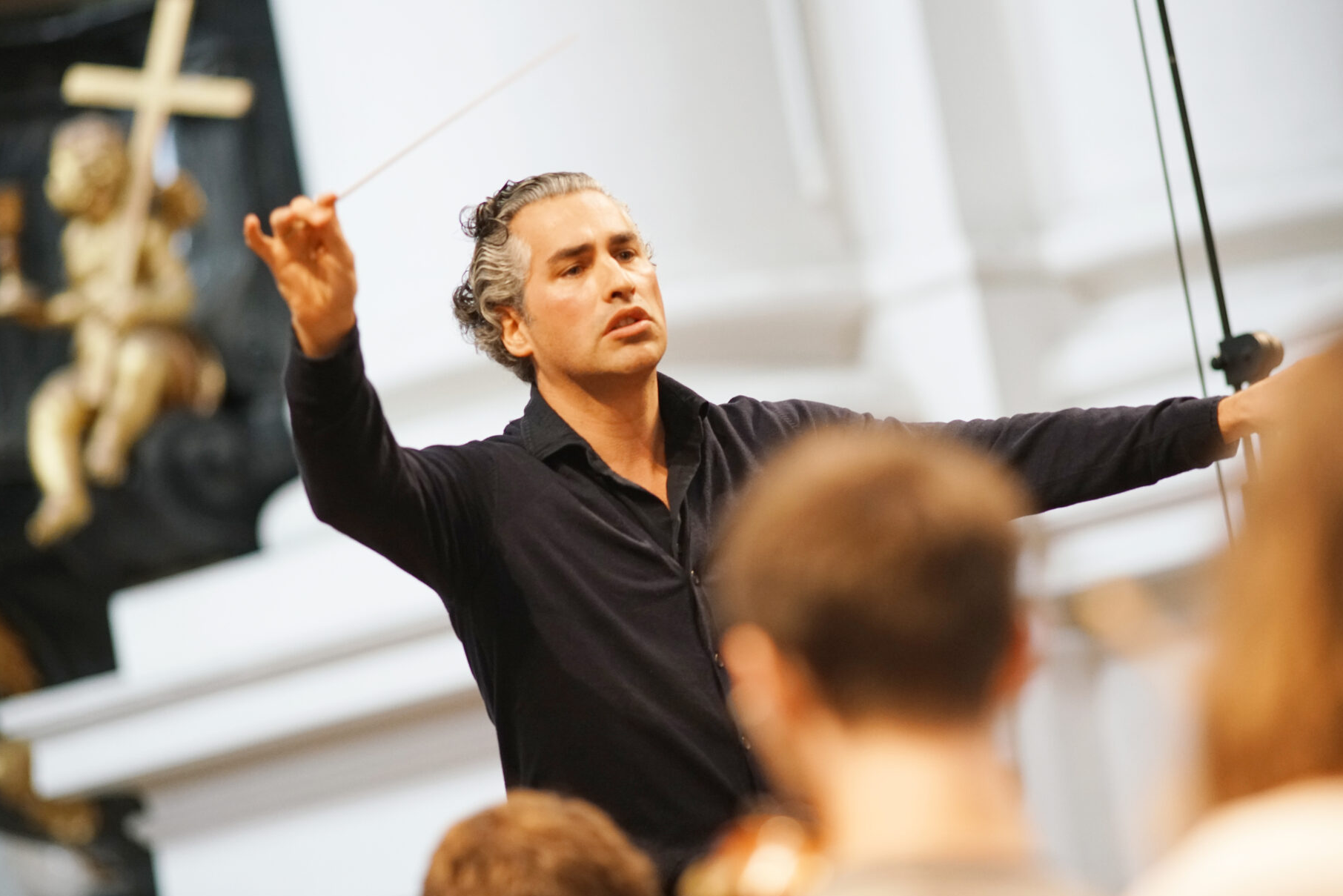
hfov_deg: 9.1
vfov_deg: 6.1
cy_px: 399
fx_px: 8433
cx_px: 686
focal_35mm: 226
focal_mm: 200
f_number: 2.8
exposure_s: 1/160
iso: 2000
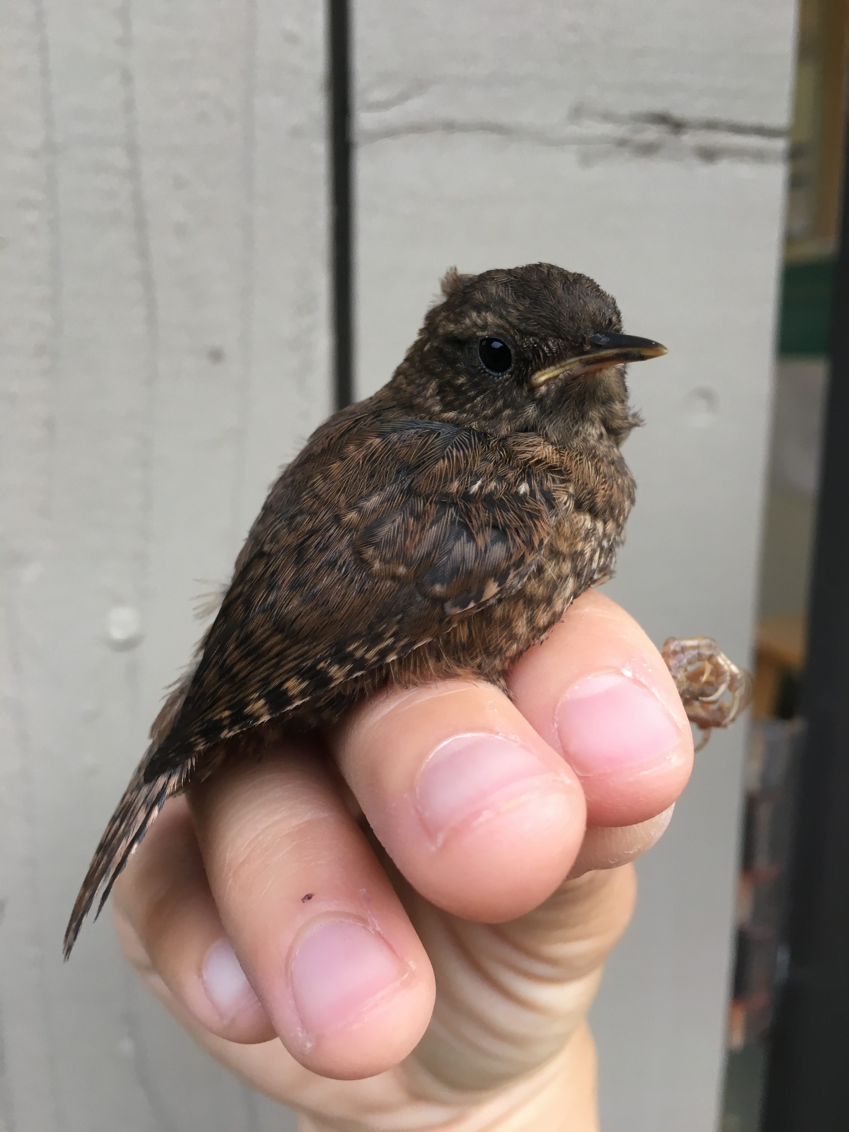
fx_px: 948
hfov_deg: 48.2
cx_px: 424
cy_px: 566
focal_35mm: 29
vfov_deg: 61.7
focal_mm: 4.15
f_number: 2.2
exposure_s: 1/30
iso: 25
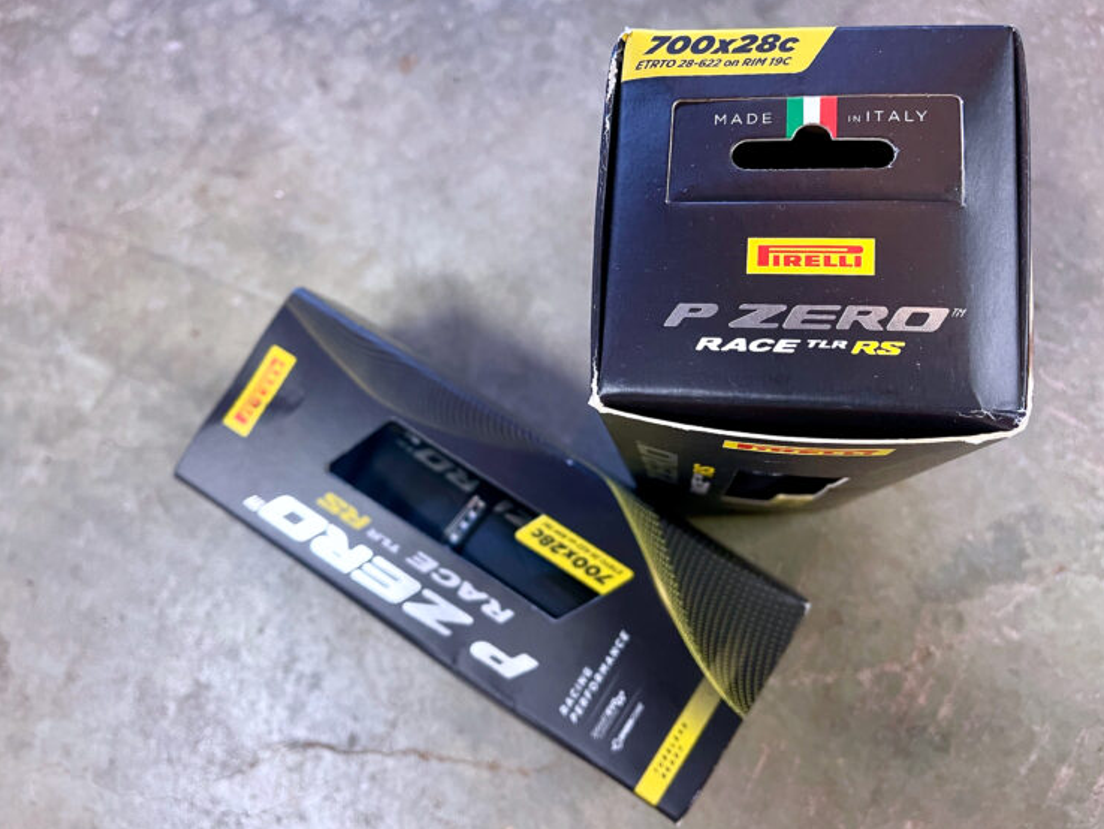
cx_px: 549
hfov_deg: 67.3
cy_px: 404
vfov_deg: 53.1
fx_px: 829
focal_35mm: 26
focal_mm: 5.1
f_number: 1.6
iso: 250
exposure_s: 1/60
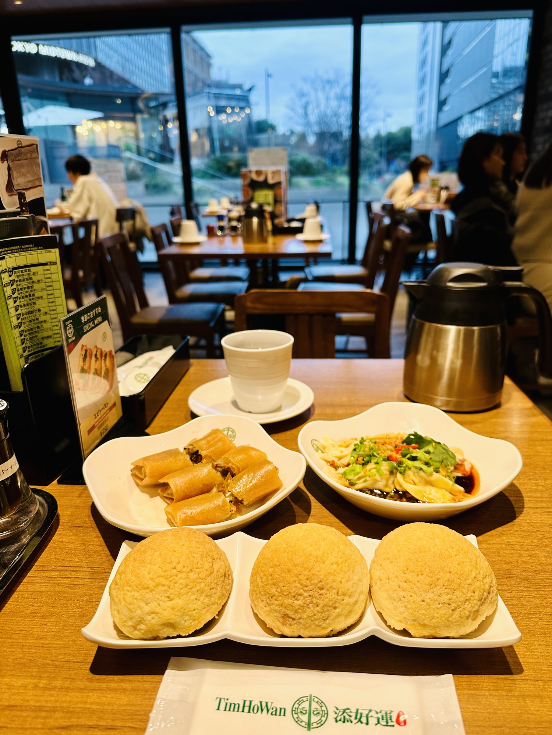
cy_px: 368
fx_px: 510
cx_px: 276
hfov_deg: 56.8
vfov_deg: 71.6
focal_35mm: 24
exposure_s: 1/100
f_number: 1.78
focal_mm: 6.86
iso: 50
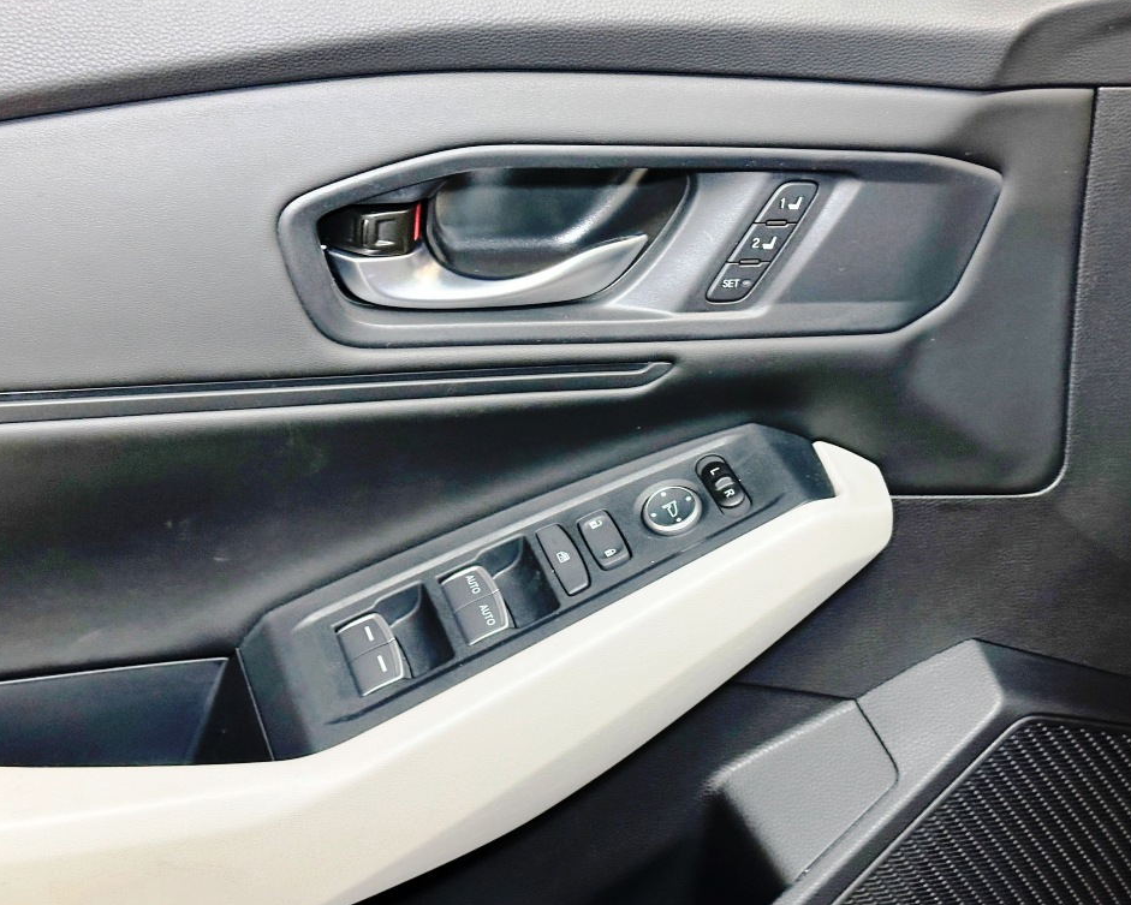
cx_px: 590
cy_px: 454
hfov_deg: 36.6
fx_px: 1707
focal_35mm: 51
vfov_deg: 29.7
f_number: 1.78
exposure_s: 1/30
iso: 500
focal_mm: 6.86
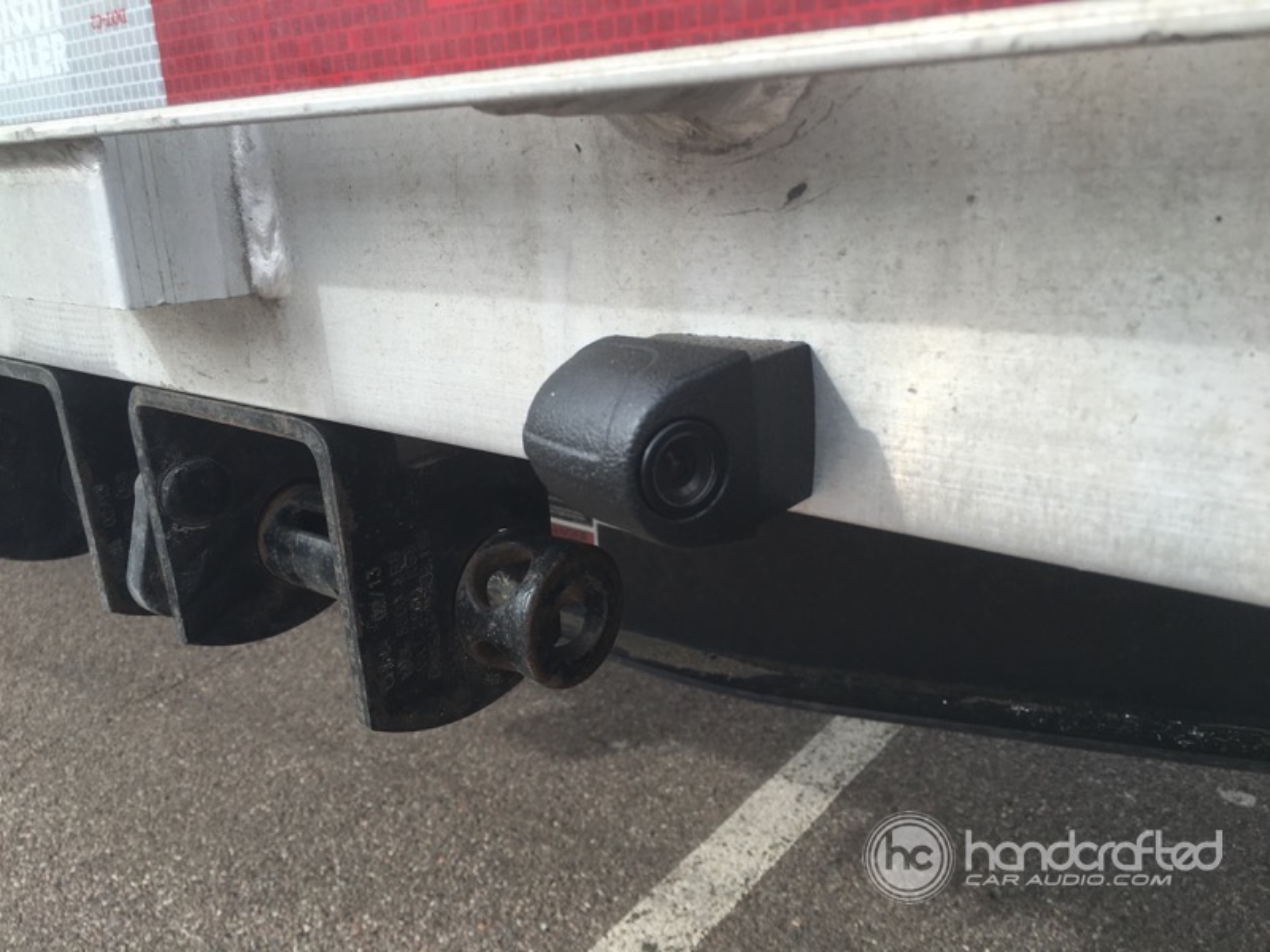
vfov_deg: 48.2
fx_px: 1064
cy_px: 476
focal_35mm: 29
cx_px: 635
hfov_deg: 61.7
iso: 25
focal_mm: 4.15
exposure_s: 1/549
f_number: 2.2
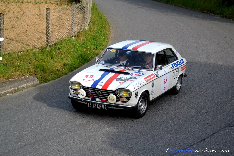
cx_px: 117
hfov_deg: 26.0
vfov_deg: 17.5
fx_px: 507
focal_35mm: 78
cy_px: 78
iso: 400
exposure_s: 1/1000
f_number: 5
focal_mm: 52
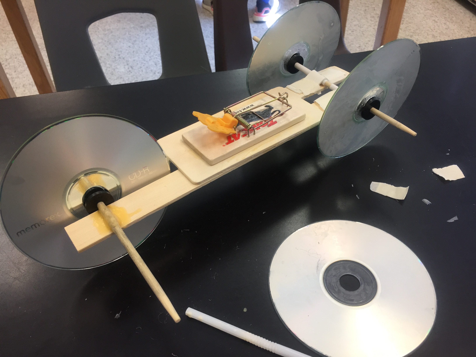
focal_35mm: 29
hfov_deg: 61.7
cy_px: 178
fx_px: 399
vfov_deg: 48.2
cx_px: 238
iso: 40
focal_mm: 4.15
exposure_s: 1/30
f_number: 2.2
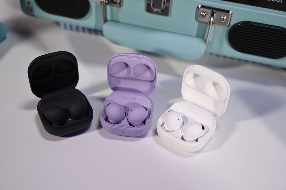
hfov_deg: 39.6
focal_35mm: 50
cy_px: 95
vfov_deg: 27.0
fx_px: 397
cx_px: 143
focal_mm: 50
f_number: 4
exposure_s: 1/160
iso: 400
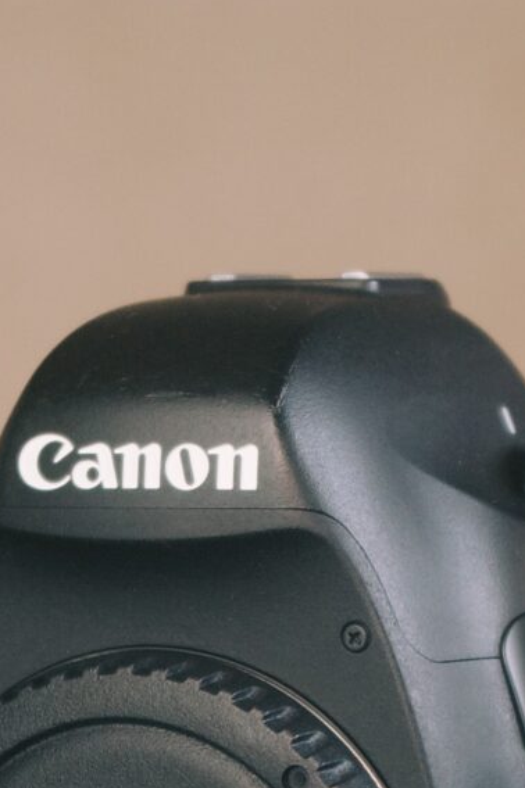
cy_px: 705
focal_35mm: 223
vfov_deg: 9.2
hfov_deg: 6.1
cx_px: 211
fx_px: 4891
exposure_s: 1/25
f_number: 5.6
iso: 800
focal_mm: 55
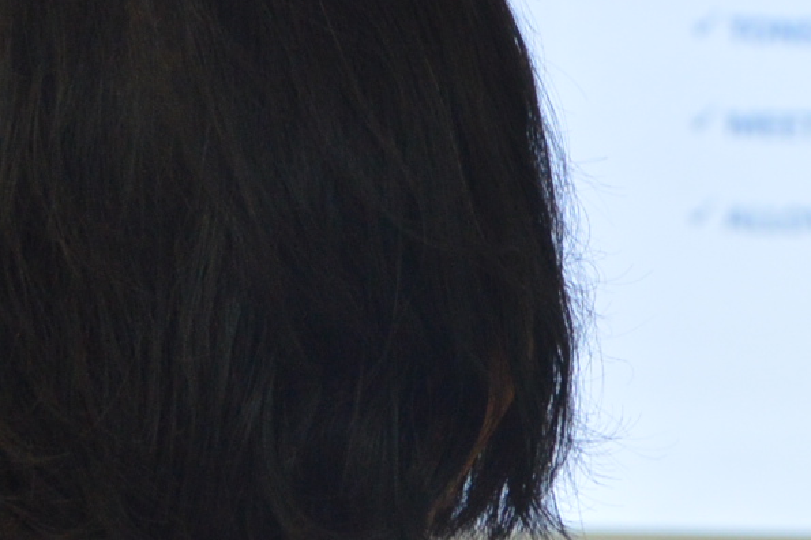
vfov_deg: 7.2
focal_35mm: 190
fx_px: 4267
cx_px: 894
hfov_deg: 10.7
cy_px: 376
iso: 400
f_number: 4
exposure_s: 1/40
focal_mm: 25
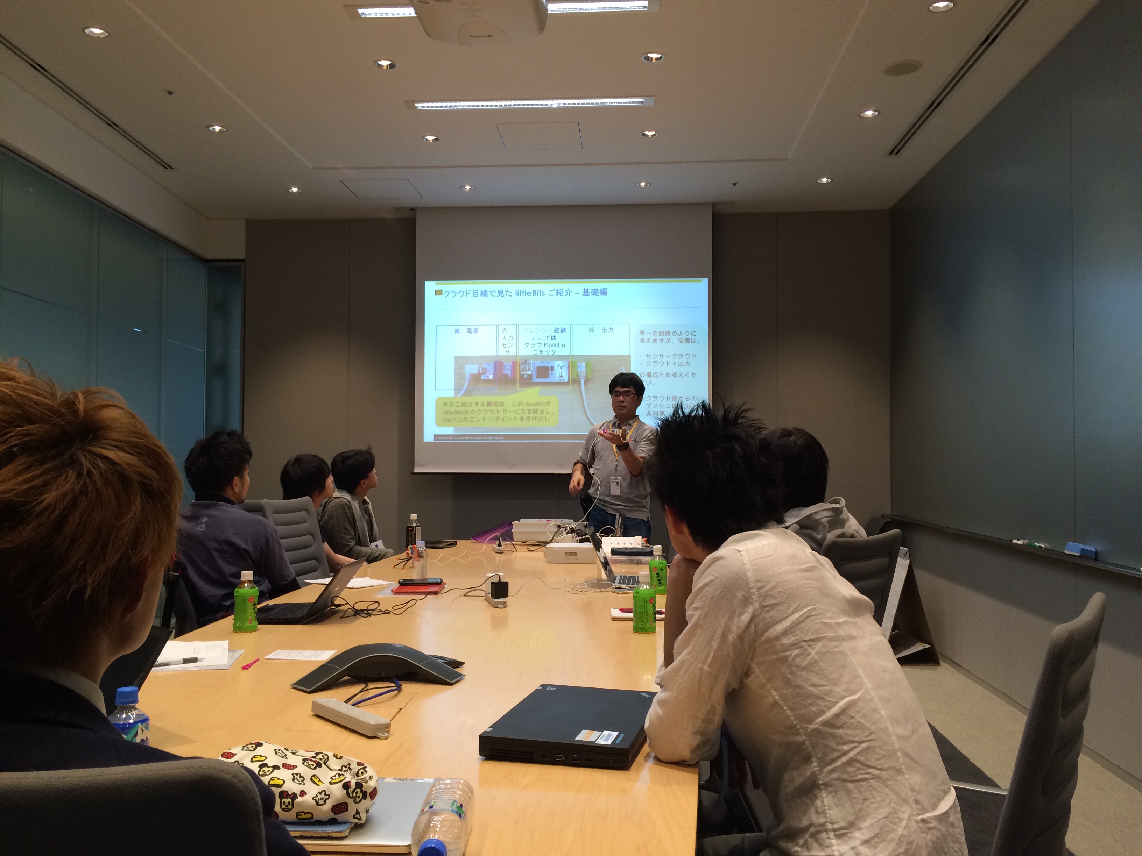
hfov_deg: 61.7
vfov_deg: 48.2
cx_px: 571
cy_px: 428
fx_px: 957
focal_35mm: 29
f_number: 2.2
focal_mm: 4.15
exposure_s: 1/30
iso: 40
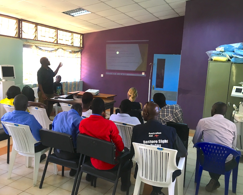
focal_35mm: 34
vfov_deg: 43.3
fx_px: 244
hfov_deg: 52.8
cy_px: 99
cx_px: 109
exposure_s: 1/33
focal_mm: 4.15
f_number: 2.2
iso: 64
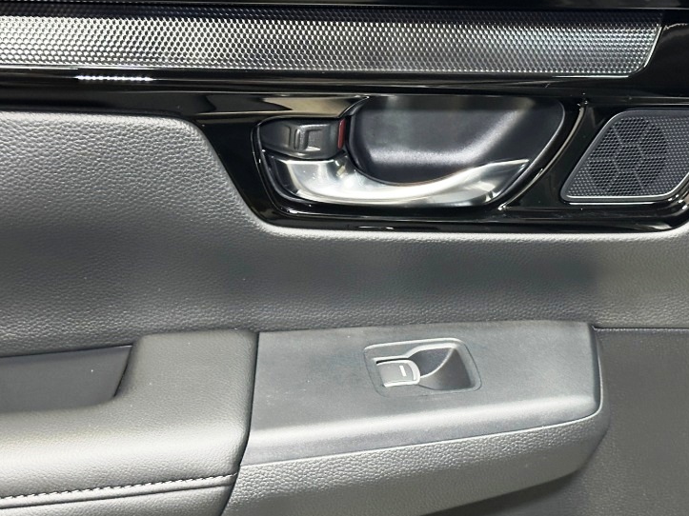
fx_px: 1353
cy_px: 294
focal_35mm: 68
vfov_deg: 21.6
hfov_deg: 28.5
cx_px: 427
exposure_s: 1/30
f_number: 1.78
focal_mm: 6.86
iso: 640
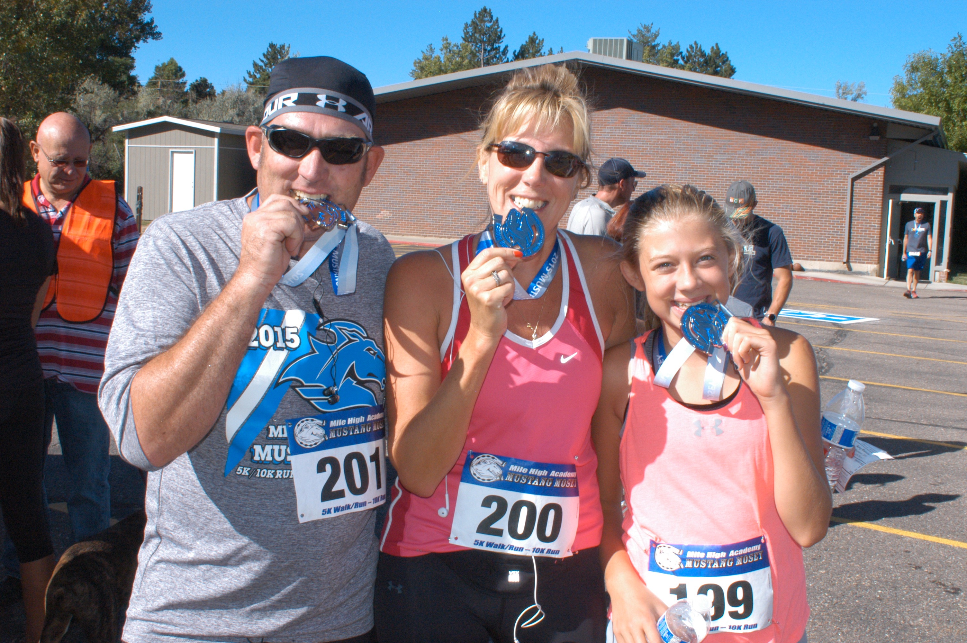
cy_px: 322
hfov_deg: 46.4
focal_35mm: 42
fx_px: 1127
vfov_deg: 31.8
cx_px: 484
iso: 800
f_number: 22
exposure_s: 1/180
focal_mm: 28
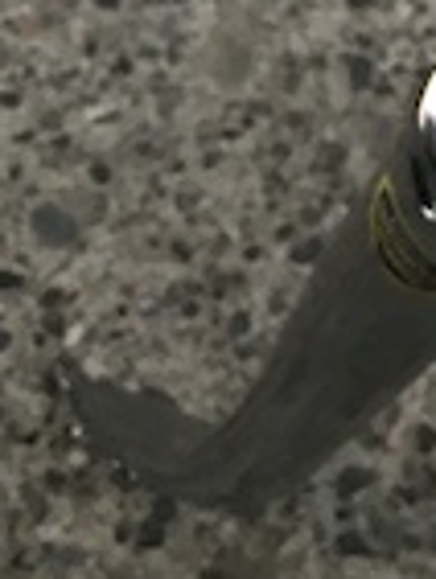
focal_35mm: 164
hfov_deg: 8.4
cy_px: -928
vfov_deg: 10.1
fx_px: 2750
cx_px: 991
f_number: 2.2
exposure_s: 1/40
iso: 32
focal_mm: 4.15
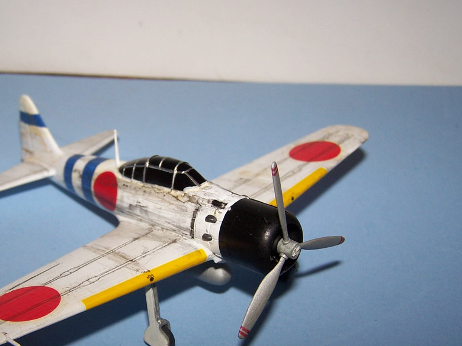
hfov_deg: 36.5
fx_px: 694
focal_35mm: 52
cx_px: 161
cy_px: 225
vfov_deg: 27.9
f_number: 2.8
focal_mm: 6.3
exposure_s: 1/60
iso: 80
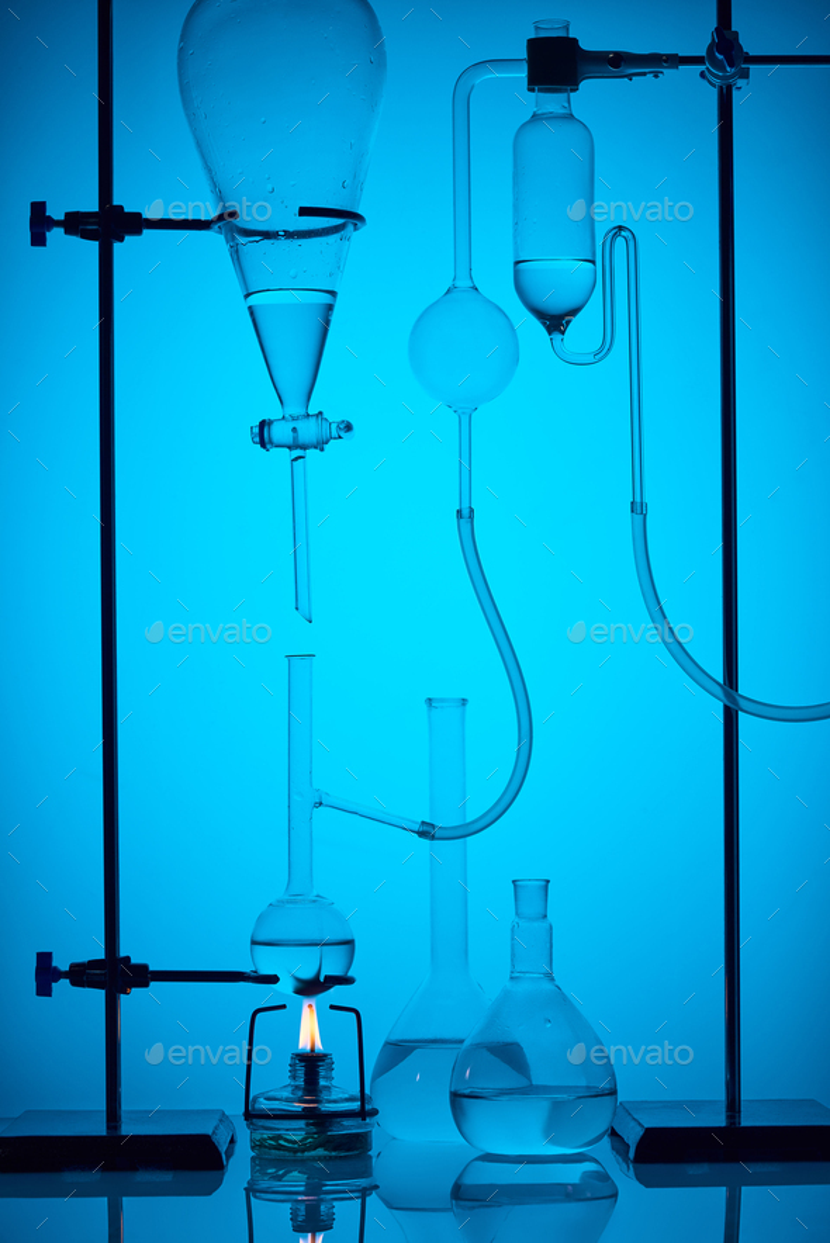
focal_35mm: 105
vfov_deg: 19.5
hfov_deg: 13.1
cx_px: 415
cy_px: 622
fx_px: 3628
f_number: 8
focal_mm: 105
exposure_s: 1/160
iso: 100
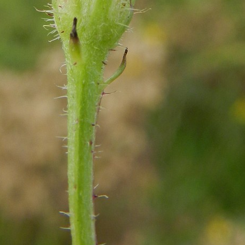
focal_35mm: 74
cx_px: 102
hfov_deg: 23.3
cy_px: -49
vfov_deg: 21.7
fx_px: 593
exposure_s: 1/400
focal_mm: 5.6
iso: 160
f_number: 3.7
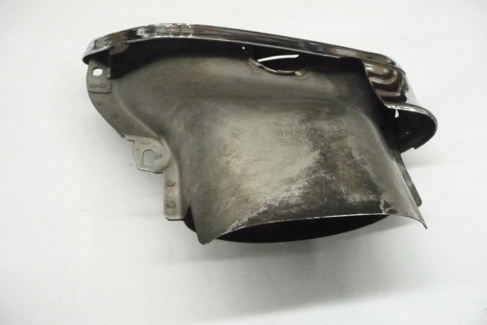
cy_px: 165
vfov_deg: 43.6
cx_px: 245
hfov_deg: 61.9
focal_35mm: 30
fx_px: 406
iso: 1600
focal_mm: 4.7
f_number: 3.3
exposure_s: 1/200
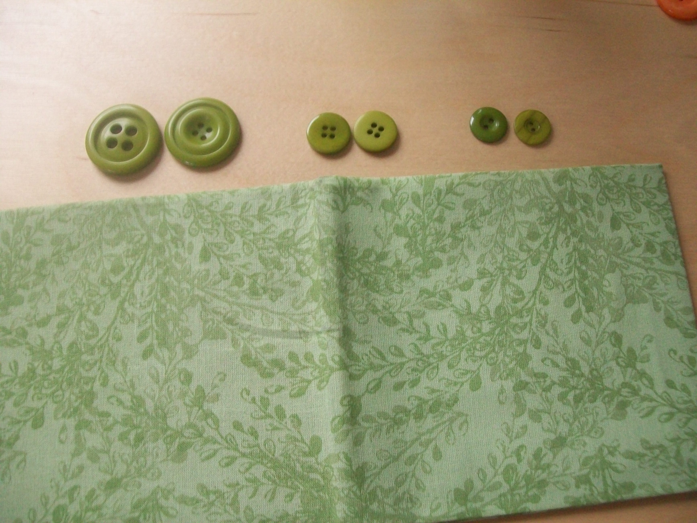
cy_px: 262
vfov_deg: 39.7
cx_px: 348
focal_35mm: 36
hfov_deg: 51.4
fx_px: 725
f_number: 2.7
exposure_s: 1/13
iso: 160
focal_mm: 6
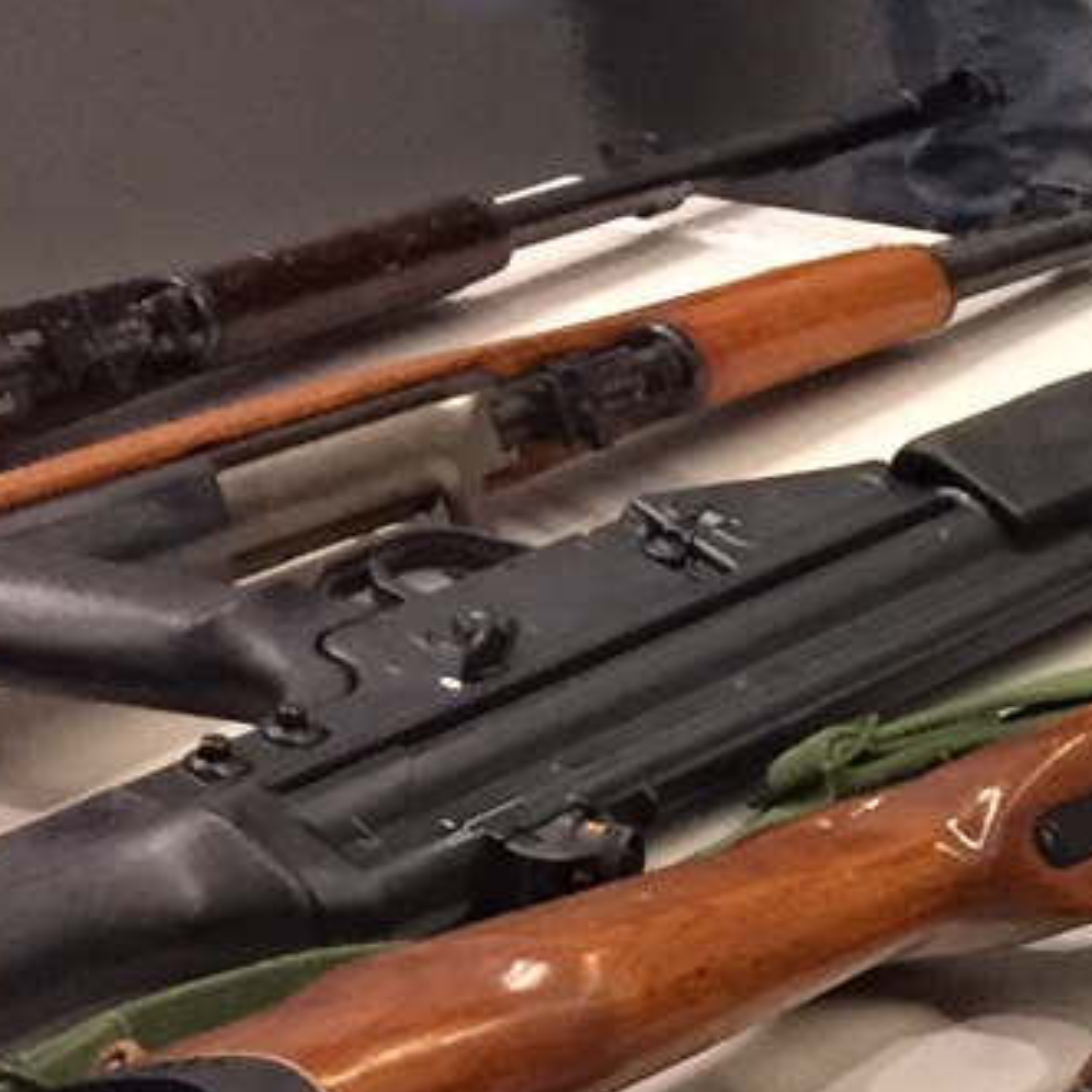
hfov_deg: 12.1
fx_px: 4497
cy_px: 1773
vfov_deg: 12.9
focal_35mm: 126
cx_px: 2273
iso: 250
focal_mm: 4.15
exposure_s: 1/20
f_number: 2.2
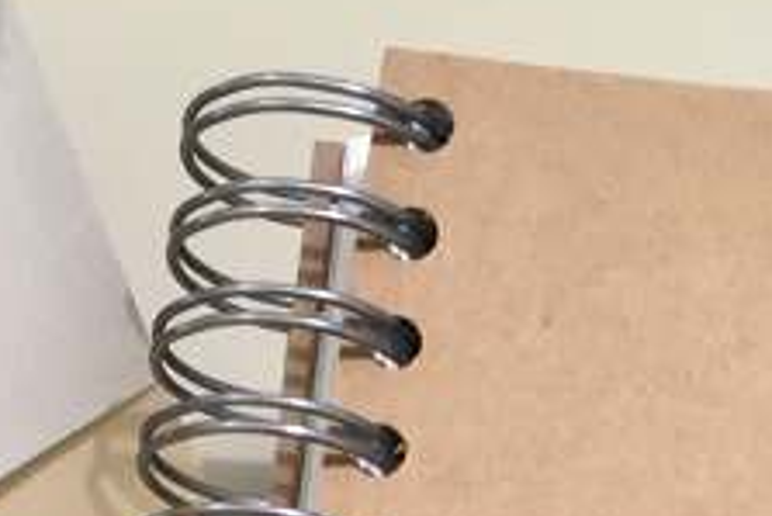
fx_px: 3884
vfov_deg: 7.0
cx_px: 280
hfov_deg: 11.3
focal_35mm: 181
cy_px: 1418
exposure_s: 1/100
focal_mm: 4.15
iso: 40
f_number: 2.2
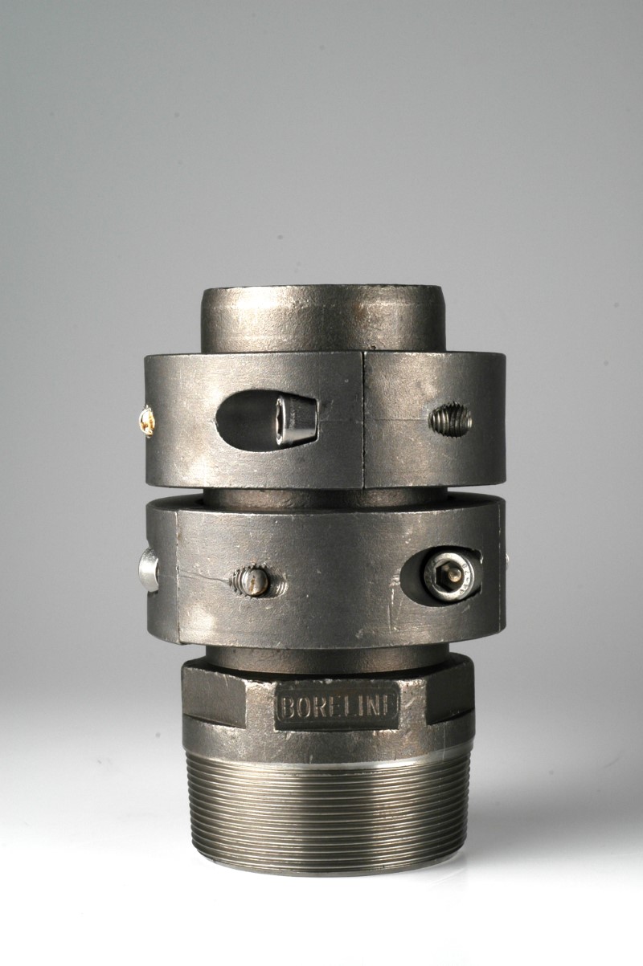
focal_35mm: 75
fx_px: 2013
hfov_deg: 18.2
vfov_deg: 27.0
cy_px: 483
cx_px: 322
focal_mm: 50
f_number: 13
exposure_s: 1
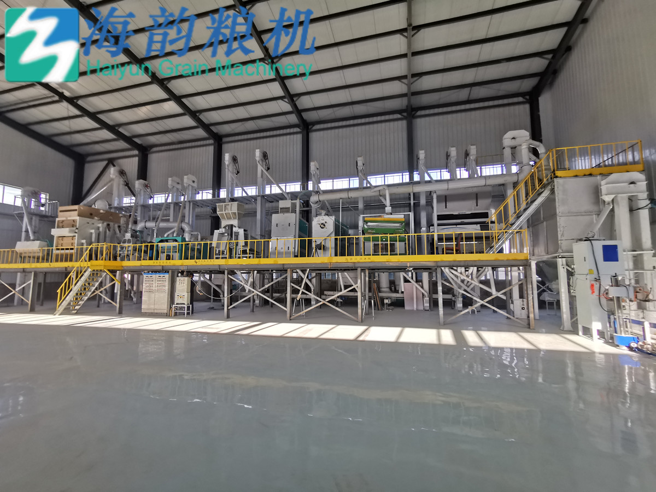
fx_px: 303
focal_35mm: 16
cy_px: 246
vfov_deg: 78.1
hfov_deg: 94.5
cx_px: 328
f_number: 2.2
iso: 50
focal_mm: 2.35
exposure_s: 1/99.9
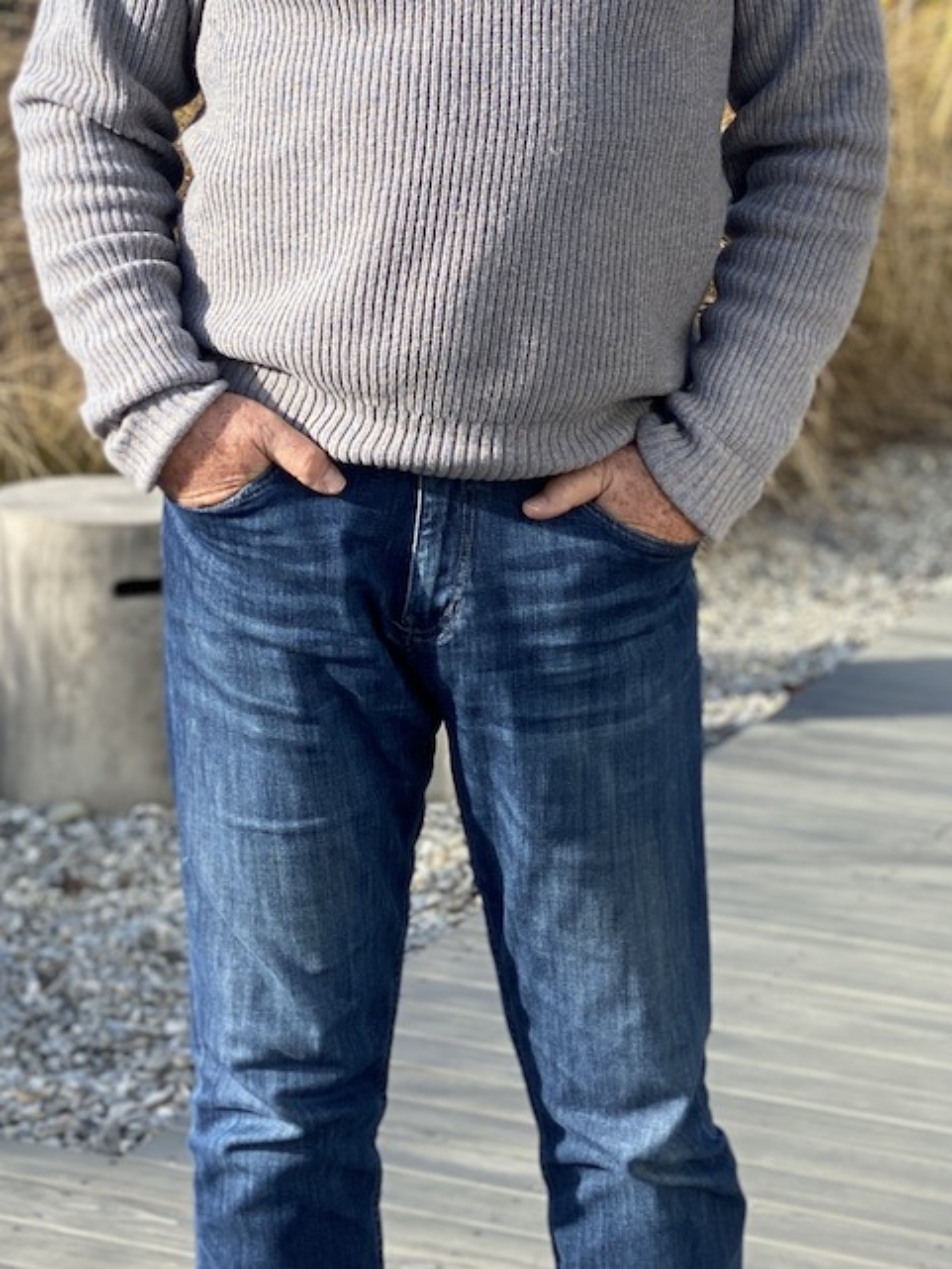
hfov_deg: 13.7
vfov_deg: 18.2
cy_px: 428
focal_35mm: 108
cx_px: 559
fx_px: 3959
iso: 20
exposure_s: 1/470
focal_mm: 6
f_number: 2
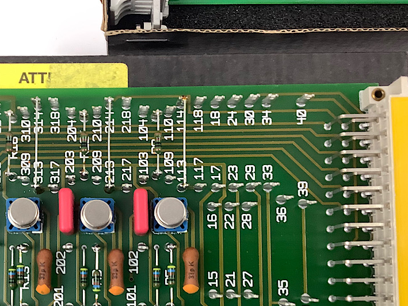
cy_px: 238
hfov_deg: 36.1
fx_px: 613
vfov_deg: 27.6
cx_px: 108
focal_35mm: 52
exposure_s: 1/50
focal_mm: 3.3
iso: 125
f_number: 2.4
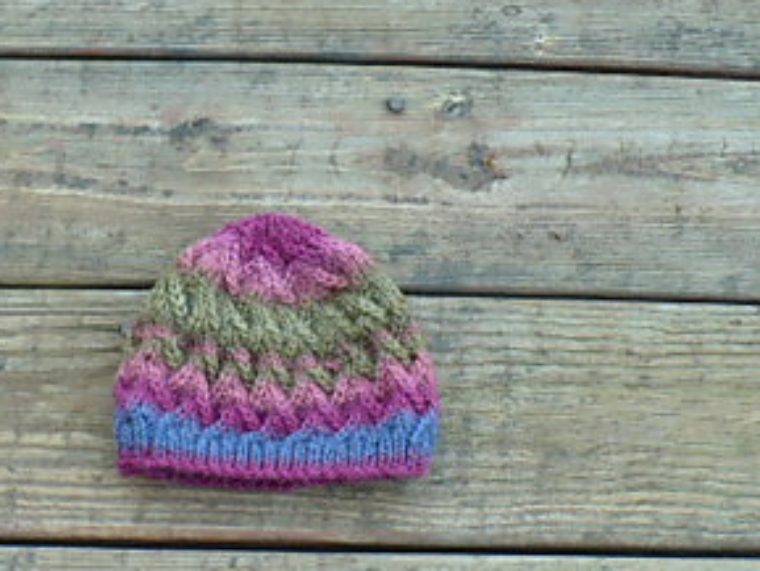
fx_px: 1801
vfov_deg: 17.7
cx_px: 239
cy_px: 532
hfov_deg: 23.7
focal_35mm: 82
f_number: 2.8
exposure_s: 1/60
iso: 100
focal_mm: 6.1
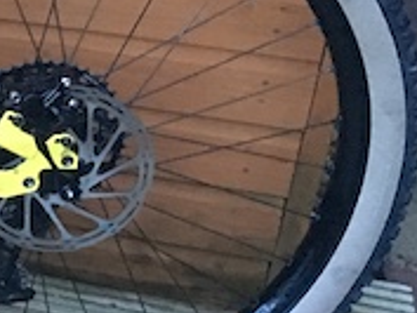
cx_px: -459
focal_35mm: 131
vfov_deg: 11.2
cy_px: -21
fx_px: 1579
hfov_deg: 12.8
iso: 320
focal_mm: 4.15
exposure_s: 1/17
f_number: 2.2
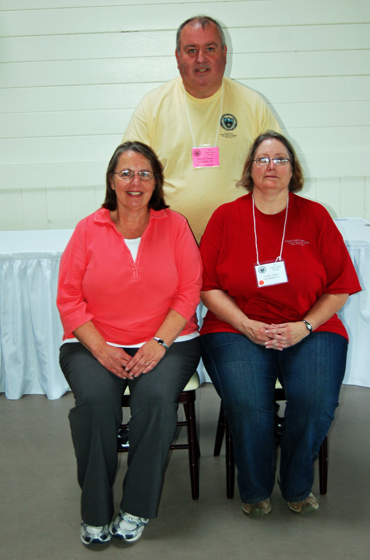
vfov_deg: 41.2
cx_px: 185
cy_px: 280
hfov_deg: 27.9
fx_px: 745
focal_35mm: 48
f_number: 4.5
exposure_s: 1/60
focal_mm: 32
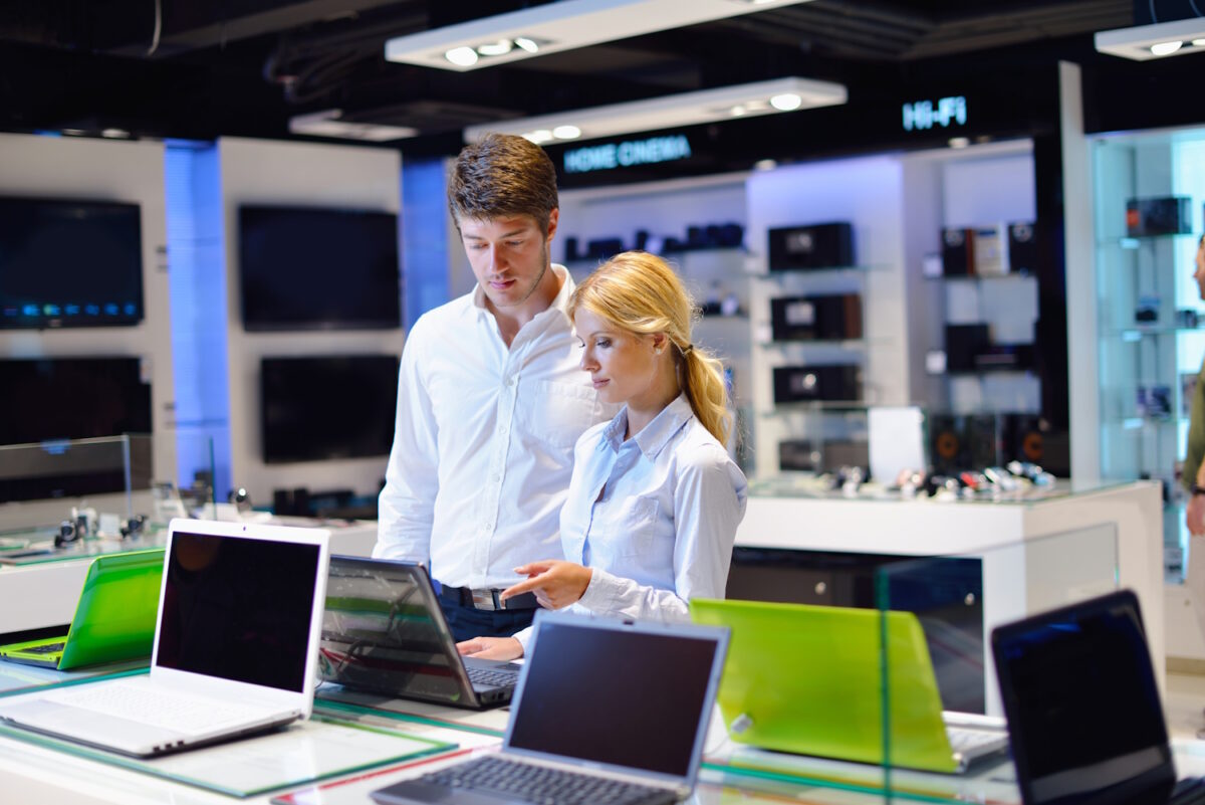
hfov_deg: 39.6
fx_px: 1674
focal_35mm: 50
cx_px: 602
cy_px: 402
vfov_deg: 27.0
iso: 100
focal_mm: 50
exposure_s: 1/125
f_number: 2
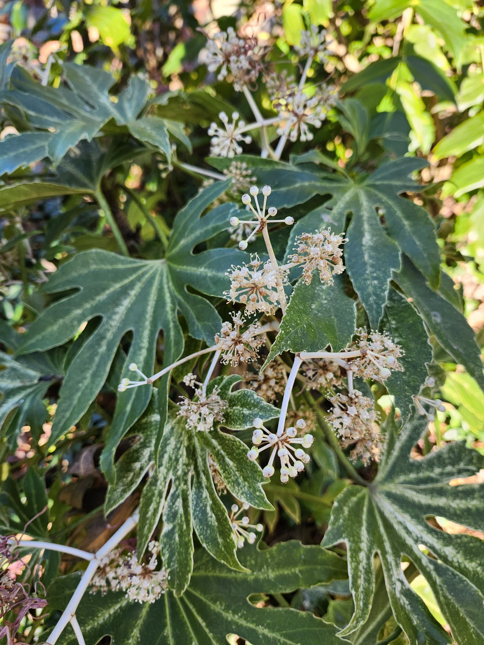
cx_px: 242
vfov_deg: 73.9
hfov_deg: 58.9
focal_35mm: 23
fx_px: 429
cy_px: 322
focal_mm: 5.54
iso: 64
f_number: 1.8
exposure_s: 1/182
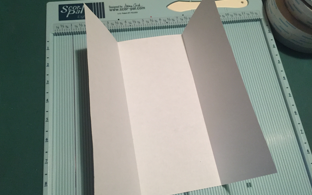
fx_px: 264
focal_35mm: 31
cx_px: 156
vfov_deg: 40.6
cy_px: 98
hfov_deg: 61.2
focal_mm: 4.15
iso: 250
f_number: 2.2
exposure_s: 1/30
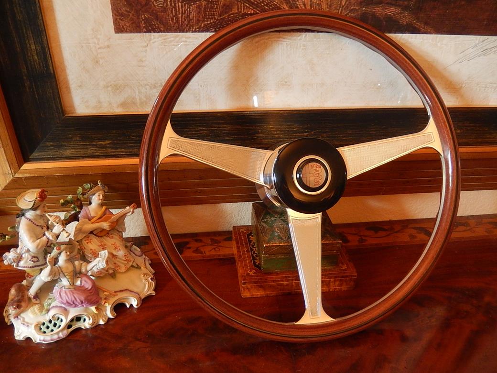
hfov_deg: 63.4
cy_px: 186
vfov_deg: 49.7
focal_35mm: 28
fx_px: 402
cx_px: 248
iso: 400
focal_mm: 5.1
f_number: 3.6
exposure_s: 1/20
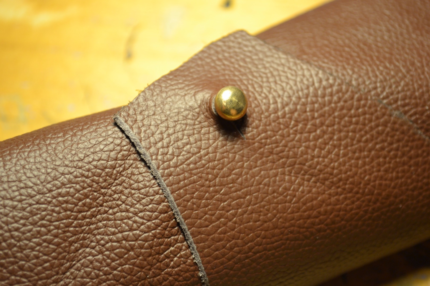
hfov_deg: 29.9
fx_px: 806
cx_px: 215
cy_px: 143
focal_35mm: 68
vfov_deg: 20.2
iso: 500
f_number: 5.3
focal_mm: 45
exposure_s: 1/15
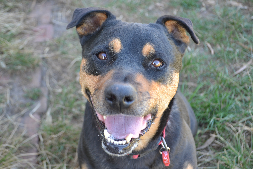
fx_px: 422
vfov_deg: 22.6
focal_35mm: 60
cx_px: 126
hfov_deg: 33.4
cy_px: 84
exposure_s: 1/100
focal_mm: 40
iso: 400
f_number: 5.3
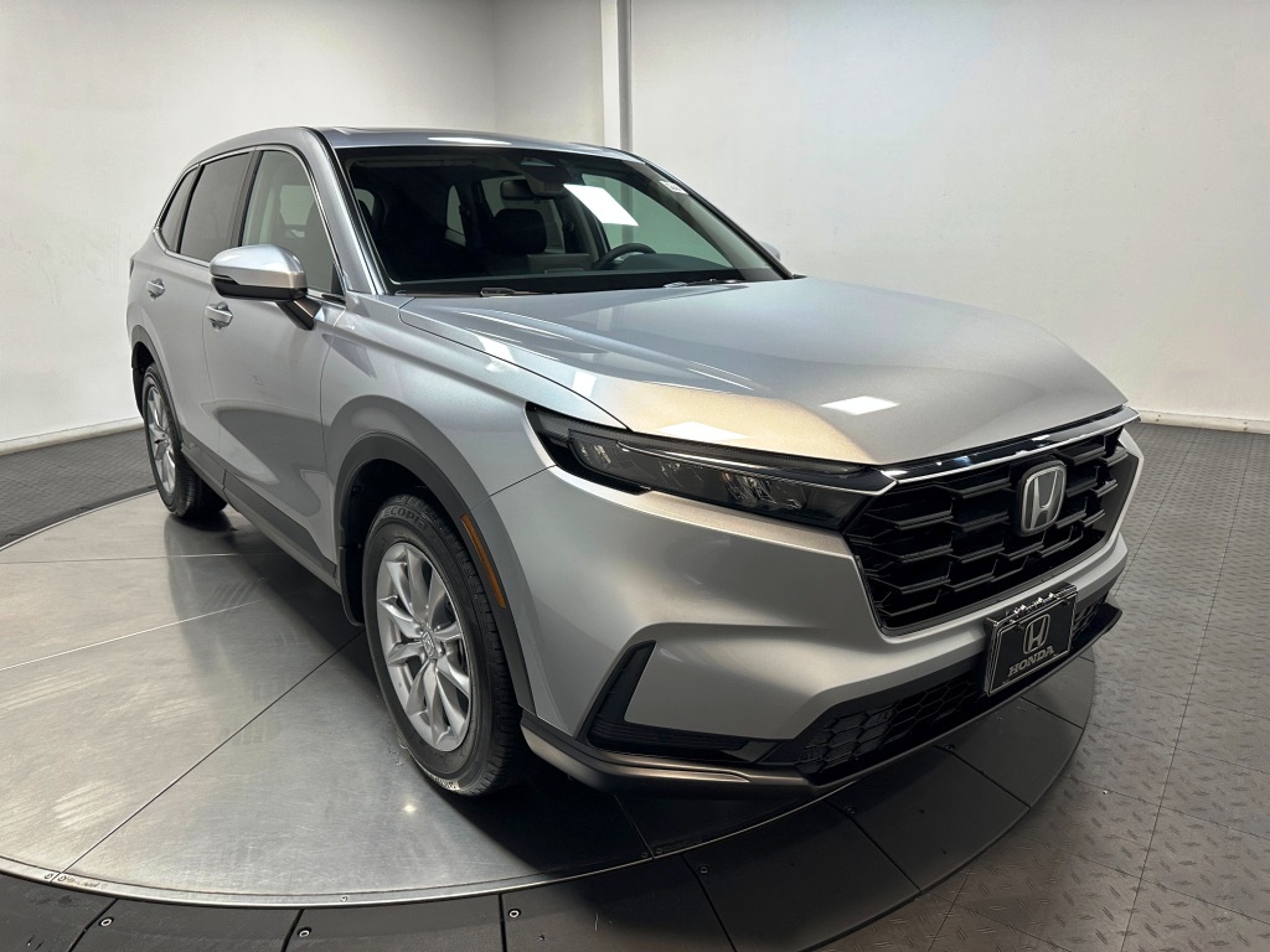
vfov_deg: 56.8
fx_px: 881
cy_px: 476
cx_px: 635
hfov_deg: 71.6
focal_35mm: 24
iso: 200
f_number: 1.78
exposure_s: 1/60
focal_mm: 6.86
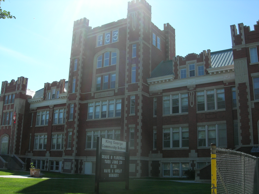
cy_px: 97
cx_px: 130
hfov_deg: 49.0
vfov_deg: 37.7
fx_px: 284
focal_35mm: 38
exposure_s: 1/443
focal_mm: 7.8
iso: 64
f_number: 4.8
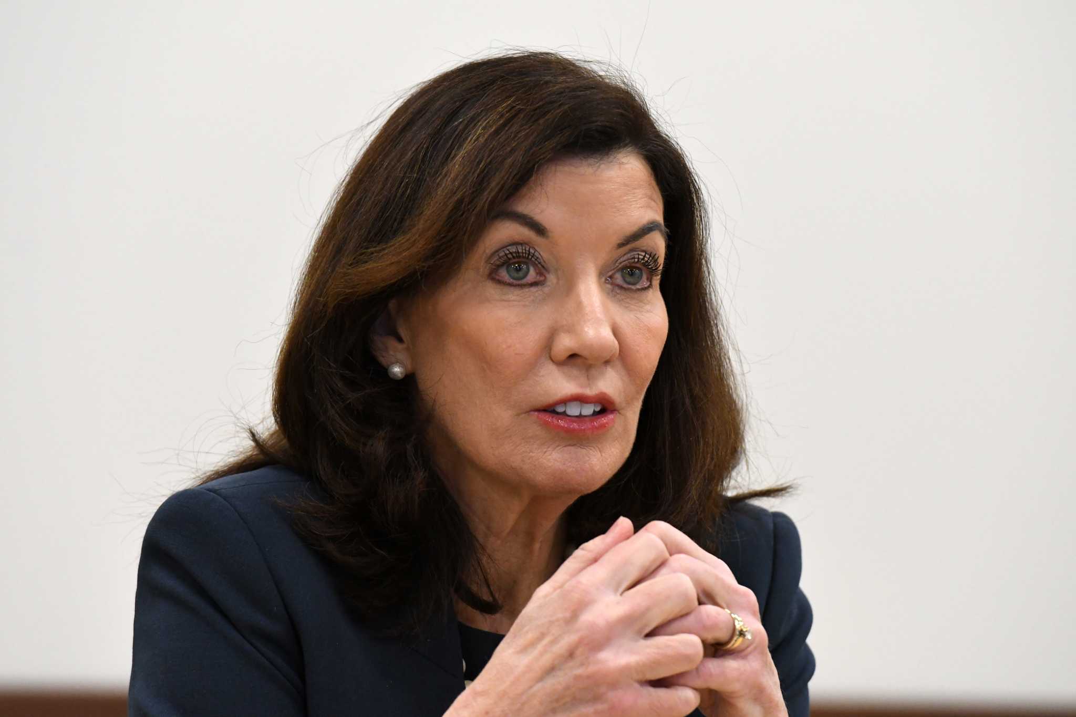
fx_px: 8965
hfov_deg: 6.9
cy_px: 358
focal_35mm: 300
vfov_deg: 4.6
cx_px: 538
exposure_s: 1/400
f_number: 4
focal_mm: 200
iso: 3200
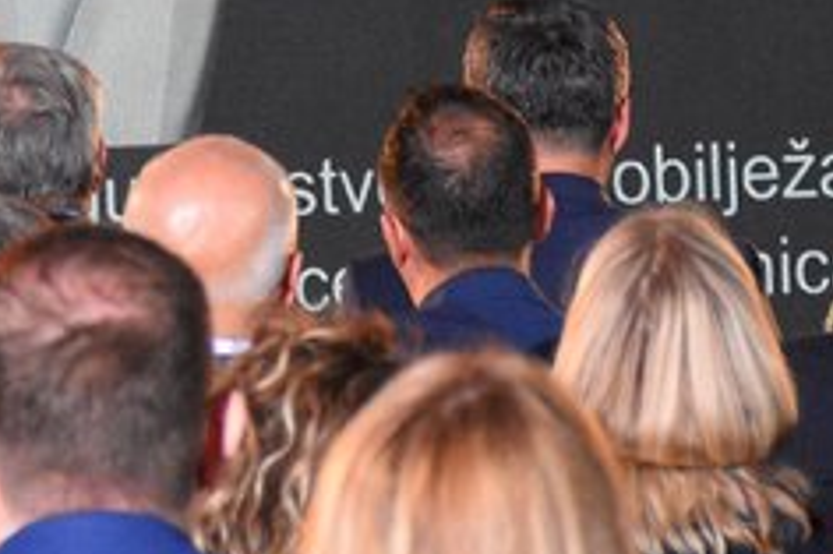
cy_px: -325
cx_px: -219
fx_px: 13215
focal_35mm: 572
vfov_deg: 2.4
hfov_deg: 3.6
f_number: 5
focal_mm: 75
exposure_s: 1/125
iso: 2200
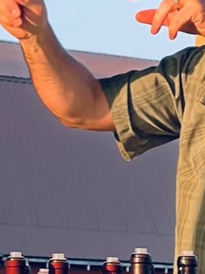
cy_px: 367
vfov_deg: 5.1
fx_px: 3024
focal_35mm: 383
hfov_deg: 3.9
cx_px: -13
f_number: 2.8
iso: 32
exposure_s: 1/175
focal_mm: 9
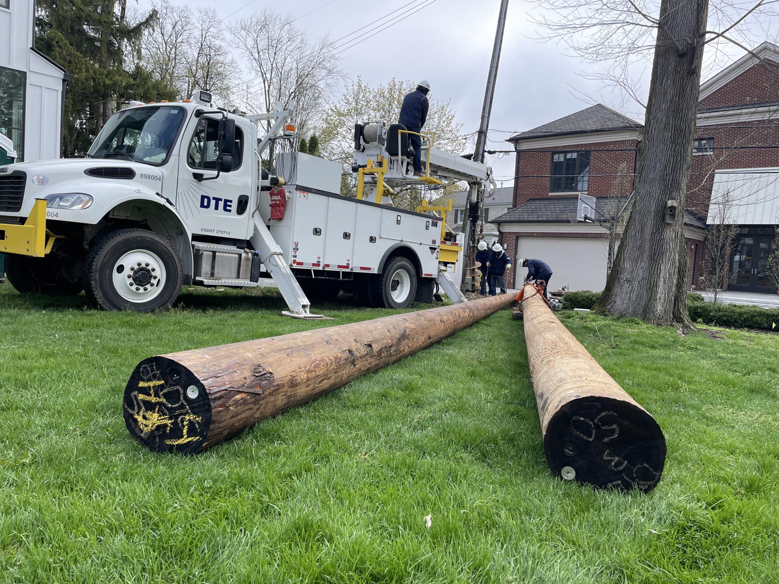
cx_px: 390
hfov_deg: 67.3
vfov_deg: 53.1
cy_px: 292
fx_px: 585
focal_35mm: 26
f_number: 1.6
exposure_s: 1/940
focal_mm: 4.2
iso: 50
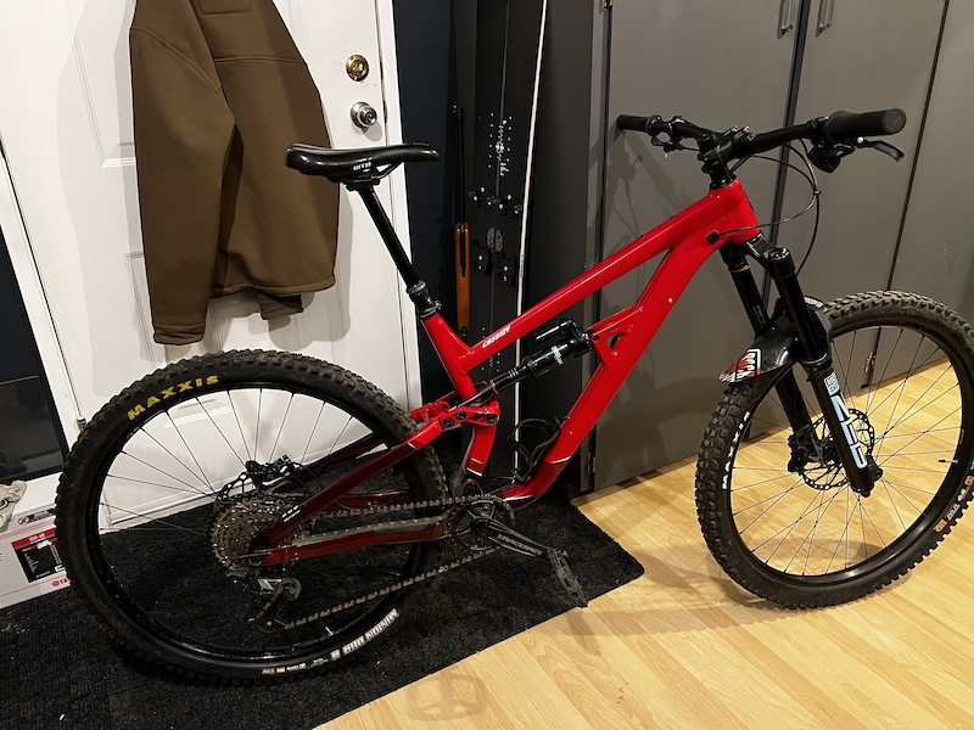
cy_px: 365
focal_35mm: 26
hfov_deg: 67.3
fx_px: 732
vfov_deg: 53.1
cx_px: 487
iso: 640
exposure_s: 1/40
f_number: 1.5
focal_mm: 5.7
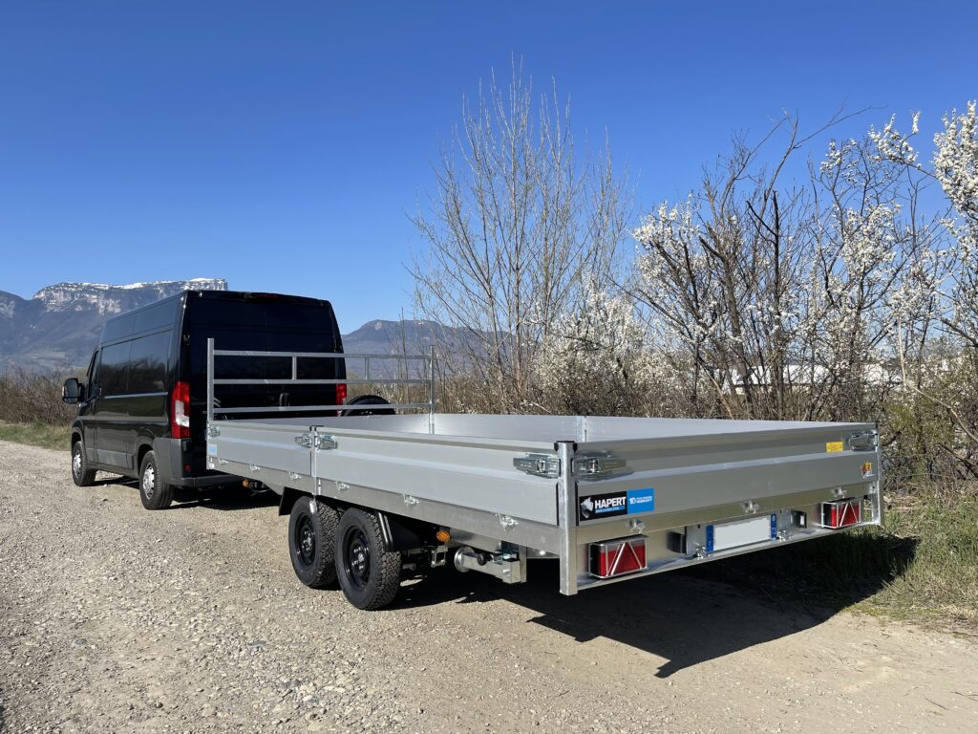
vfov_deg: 53.1
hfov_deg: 67.3
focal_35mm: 26
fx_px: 735
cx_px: 489
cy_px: 367
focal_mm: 5.1
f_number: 1.6
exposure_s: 1/3663
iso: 32
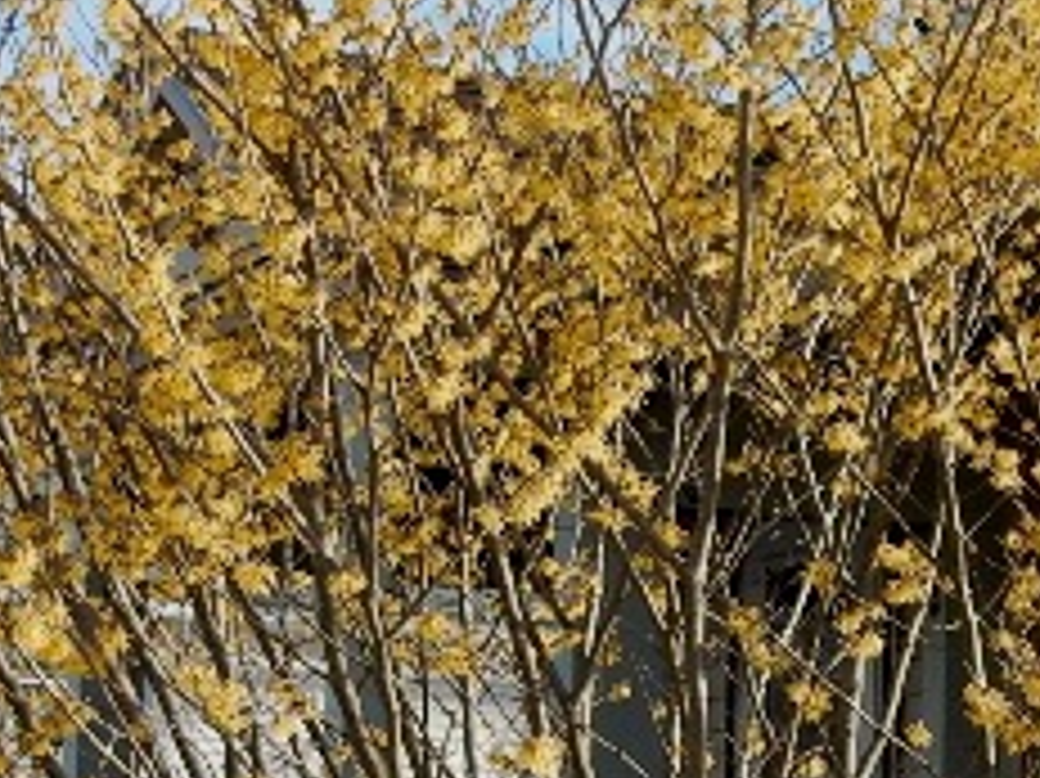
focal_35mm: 149
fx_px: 4474
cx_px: 828
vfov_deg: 9.9
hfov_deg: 13.2
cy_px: 450
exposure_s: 1/400
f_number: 4.2
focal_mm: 7.6
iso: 125
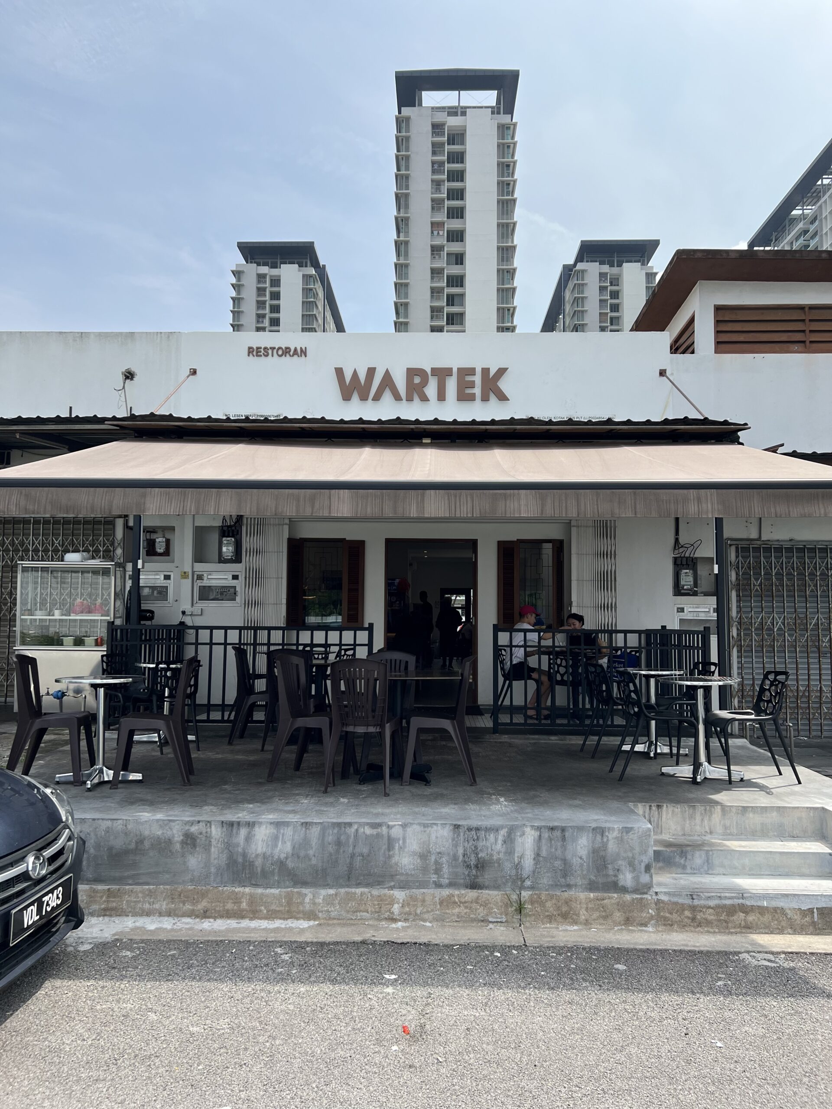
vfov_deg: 67.3
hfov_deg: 53.1
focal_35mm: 26
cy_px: 554
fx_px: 833
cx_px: 416
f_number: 1.5
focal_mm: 5.7
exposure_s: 1/4444
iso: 50
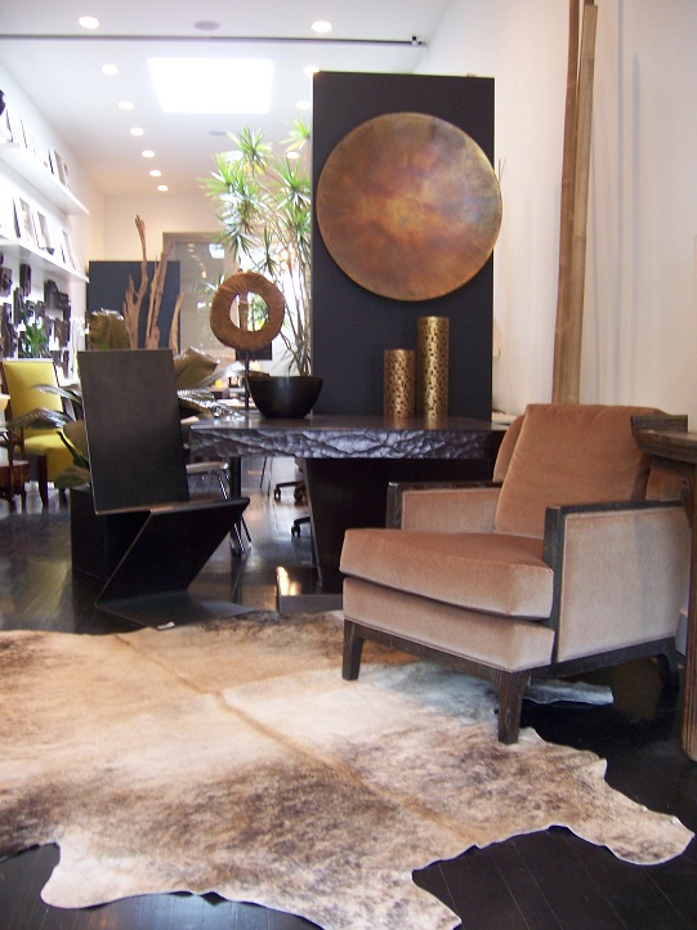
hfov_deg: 39.6
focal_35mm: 36
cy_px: 465
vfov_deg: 51.4
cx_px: 348
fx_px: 967
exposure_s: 1/13
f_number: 2.8
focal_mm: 6.2
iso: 160
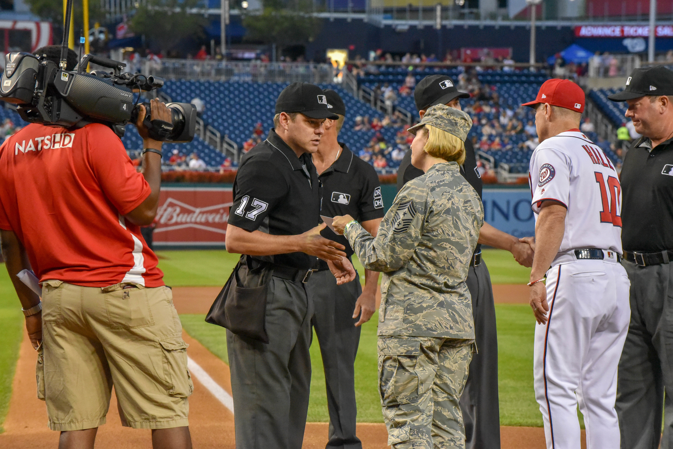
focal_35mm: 145
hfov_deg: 14.1
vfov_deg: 9.5
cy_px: 224
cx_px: 336
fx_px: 2712
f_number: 8
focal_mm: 145
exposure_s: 1/1000
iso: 8000
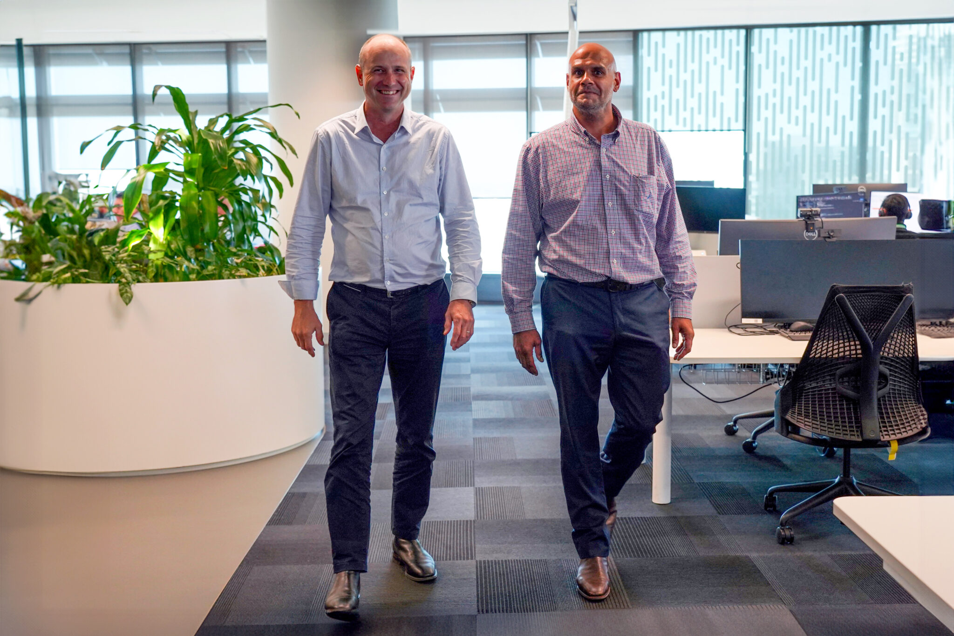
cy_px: 318
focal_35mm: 38
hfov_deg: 50.7
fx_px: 1007
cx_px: 477
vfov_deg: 35.0
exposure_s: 1/160
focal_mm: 38
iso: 1250
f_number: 4
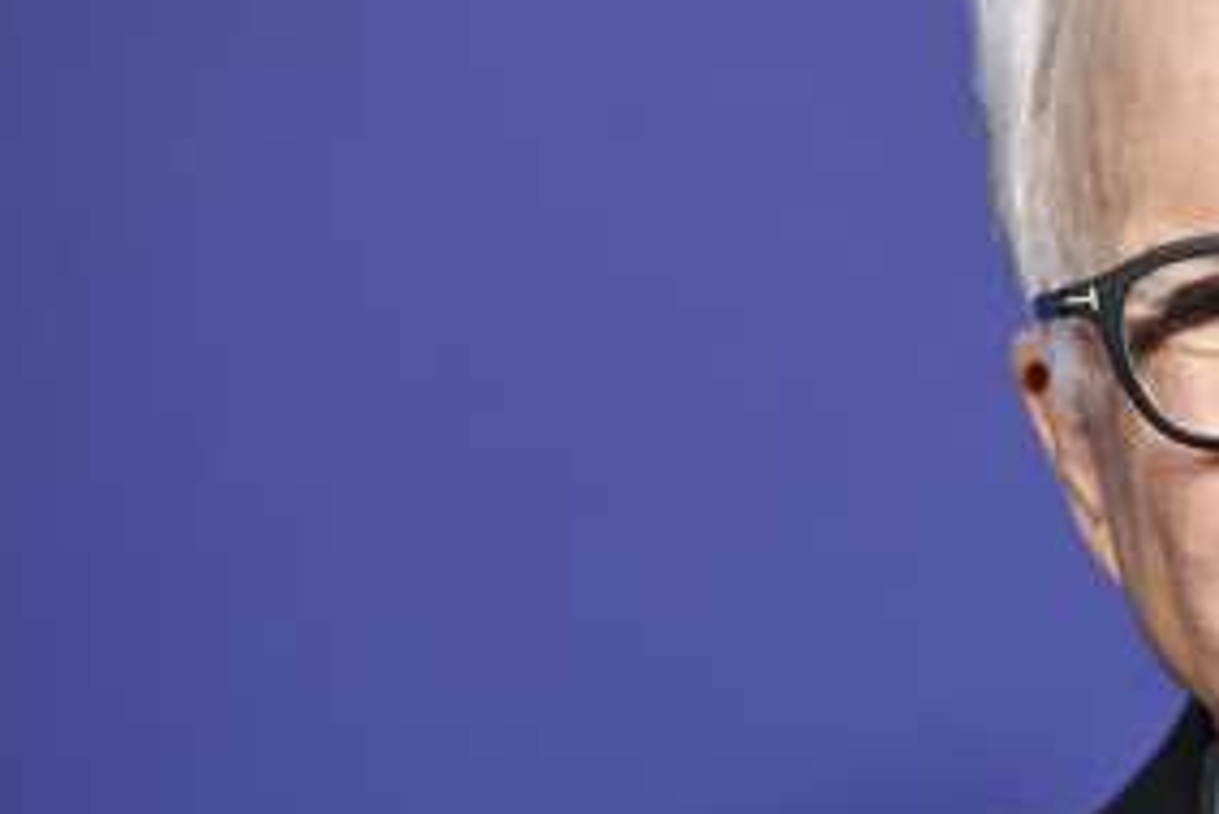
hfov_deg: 5.8
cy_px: 482
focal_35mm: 356
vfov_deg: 3.9
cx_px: 1365
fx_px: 12060
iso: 640
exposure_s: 1/320
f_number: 2.8
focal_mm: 140
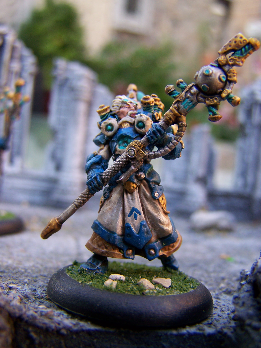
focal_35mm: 38
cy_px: 174
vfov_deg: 49.0
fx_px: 382
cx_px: 130
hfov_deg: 37.7
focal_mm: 6.3
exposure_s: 1/50
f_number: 2.8
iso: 80
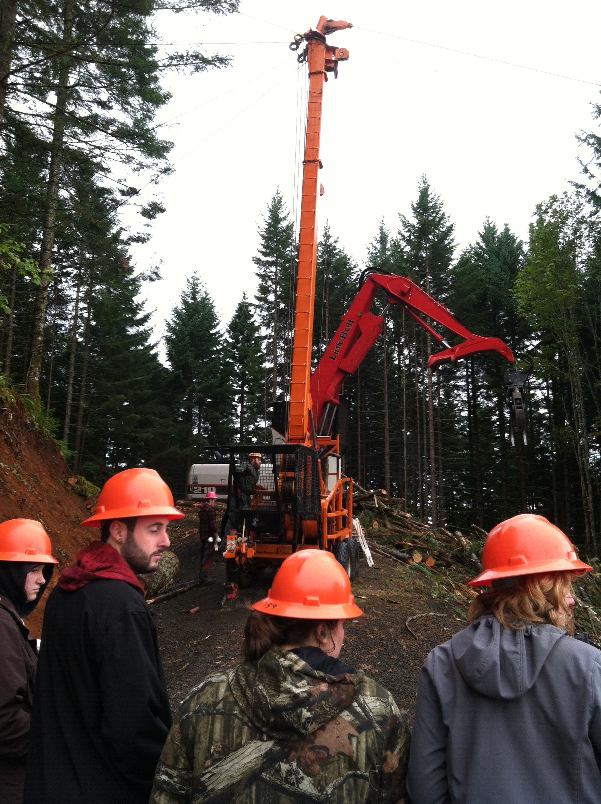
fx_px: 812
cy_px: 402
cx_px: 300
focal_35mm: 35
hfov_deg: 40.6
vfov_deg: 52.7
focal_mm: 3.85
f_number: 2.8
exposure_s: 1/120
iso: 80
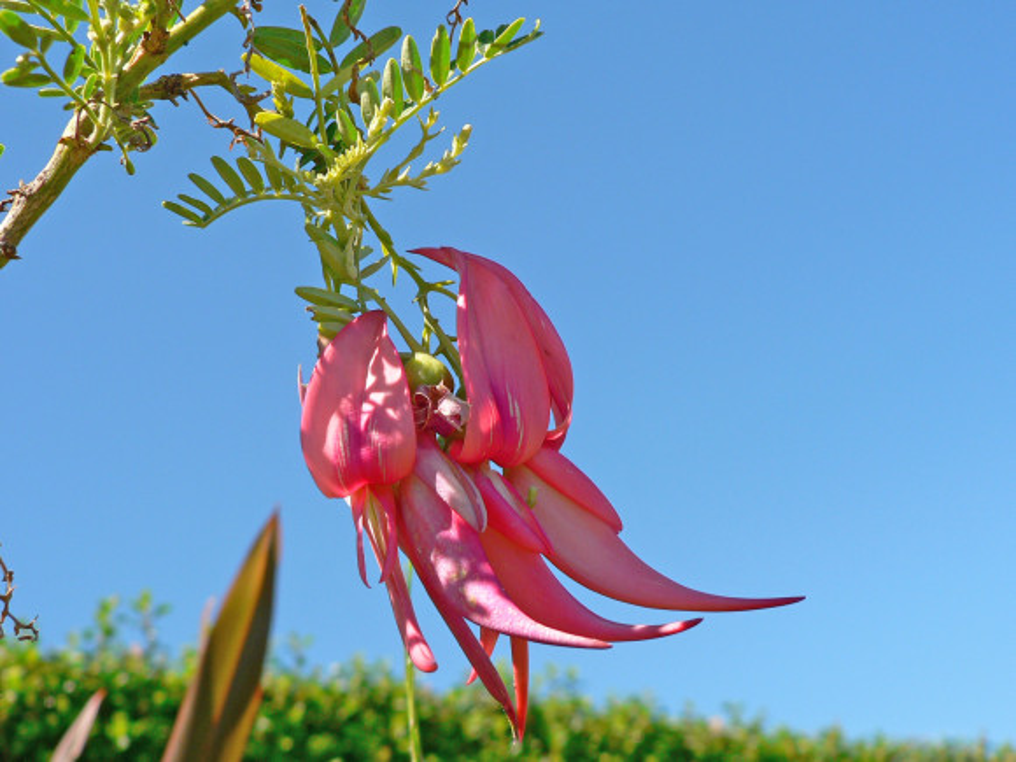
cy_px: 381
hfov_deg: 31.7
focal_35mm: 61
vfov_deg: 24.0
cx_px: 508
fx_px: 1790
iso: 80
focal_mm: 10.2
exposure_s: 1/500
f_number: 4
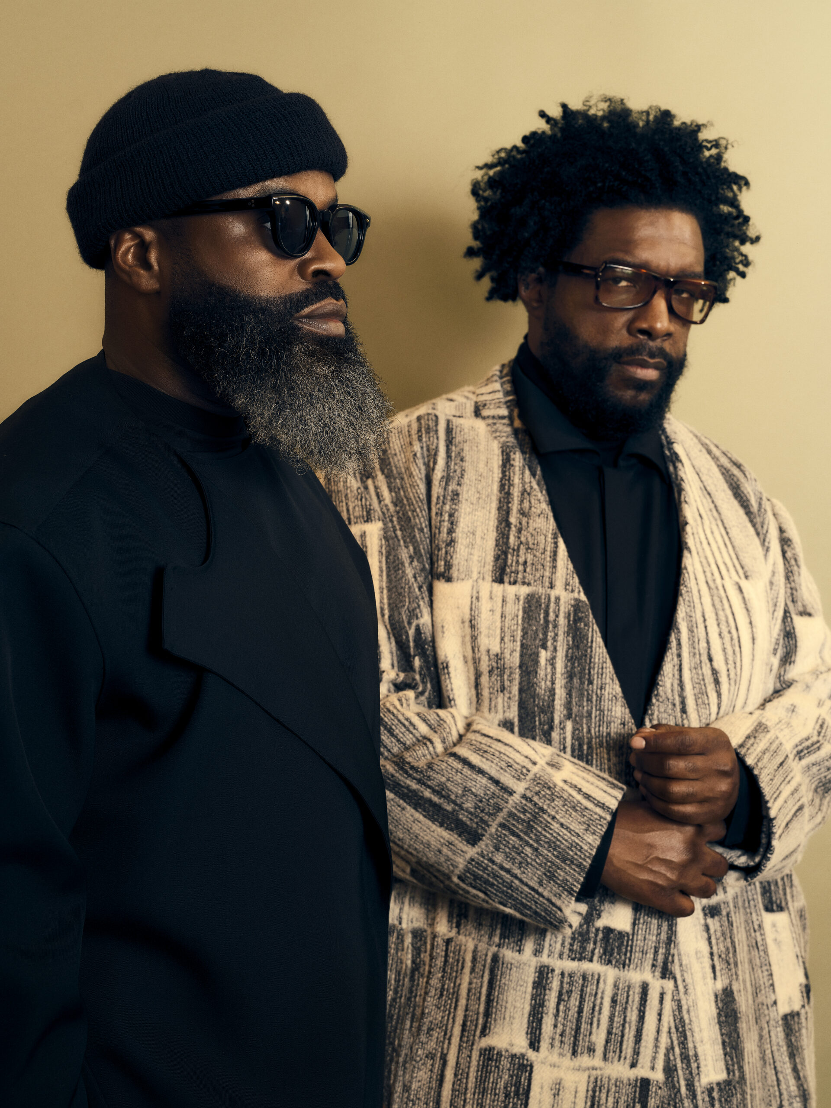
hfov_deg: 23.3
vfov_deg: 30.7
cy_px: 554
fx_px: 2017
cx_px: 416
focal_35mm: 63
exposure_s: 1/125
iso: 800
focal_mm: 80
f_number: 10
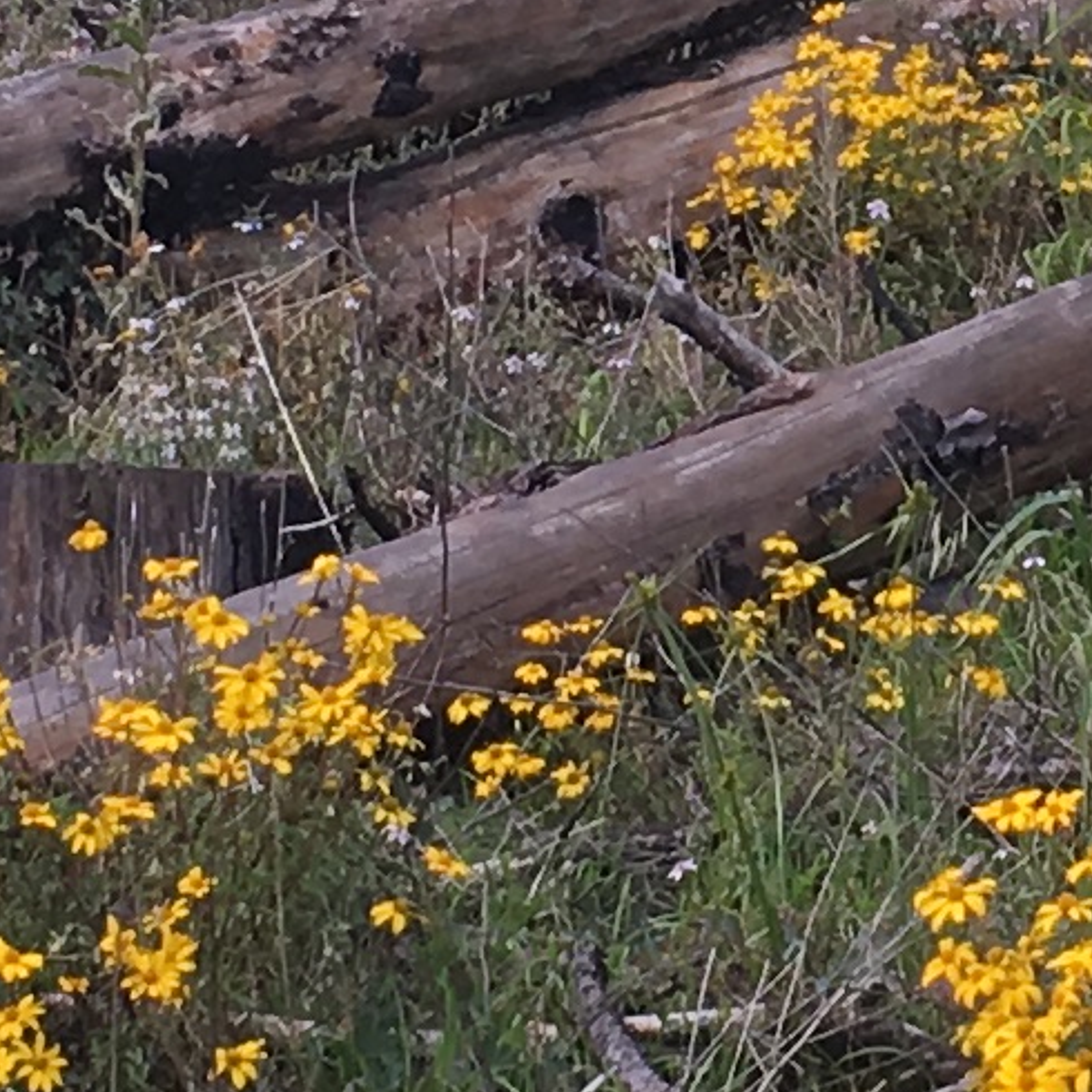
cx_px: 1203
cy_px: 156
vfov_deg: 8.3
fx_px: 7531
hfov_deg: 8.2
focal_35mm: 211
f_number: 2.2
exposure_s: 1/288
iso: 25
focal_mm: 4.15
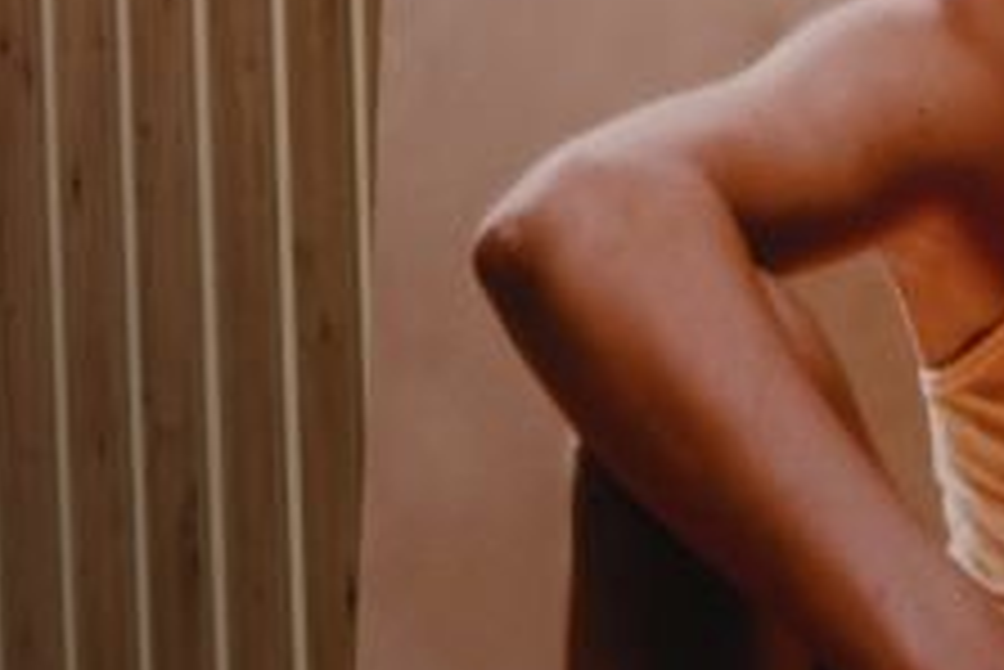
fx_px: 5609
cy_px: 263
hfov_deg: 9.7
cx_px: 1783
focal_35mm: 201
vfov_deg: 6.8
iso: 320
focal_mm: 35
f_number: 1.8
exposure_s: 1/200
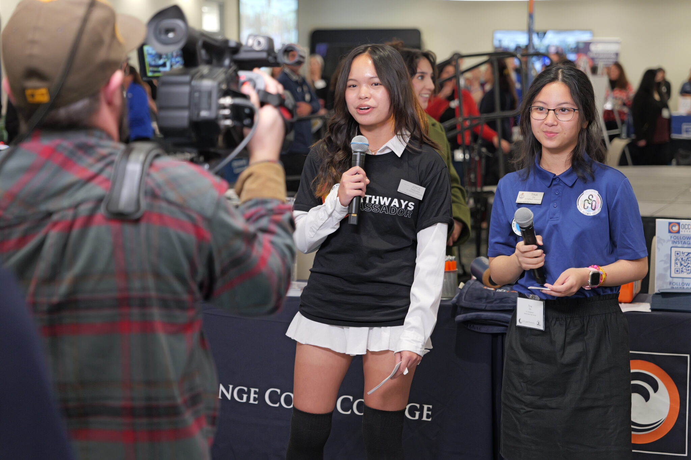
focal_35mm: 81
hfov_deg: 25.1
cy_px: 230
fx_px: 1555
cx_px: 346
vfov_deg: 16.9
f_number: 4
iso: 1600
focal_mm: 81
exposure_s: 1/160
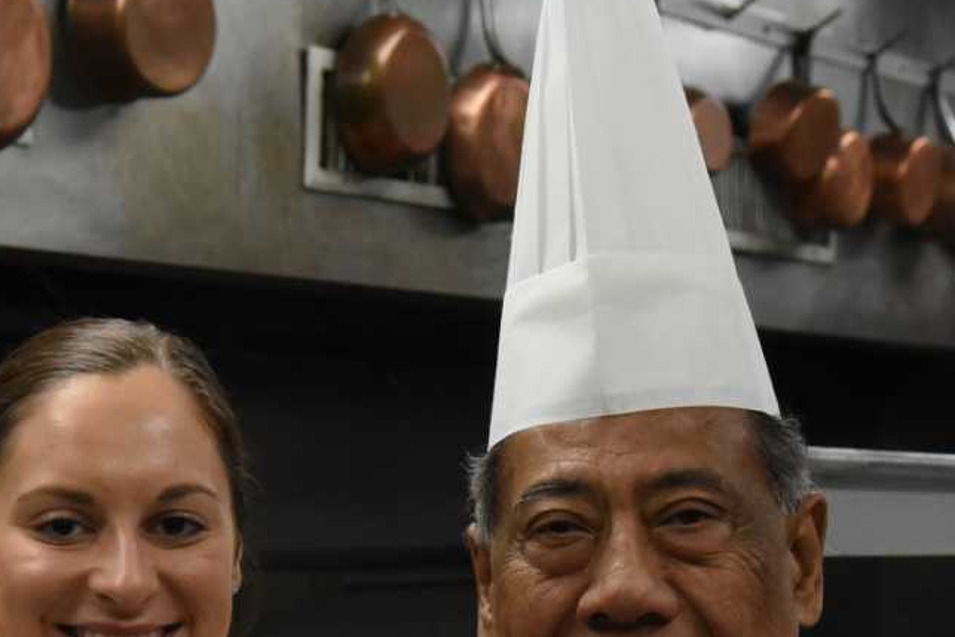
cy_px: 710
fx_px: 2706
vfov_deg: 13.2
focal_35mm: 102
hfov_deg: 19.9
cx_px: 267
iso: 4000
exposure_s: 1/320
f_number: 5.6
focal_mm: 32
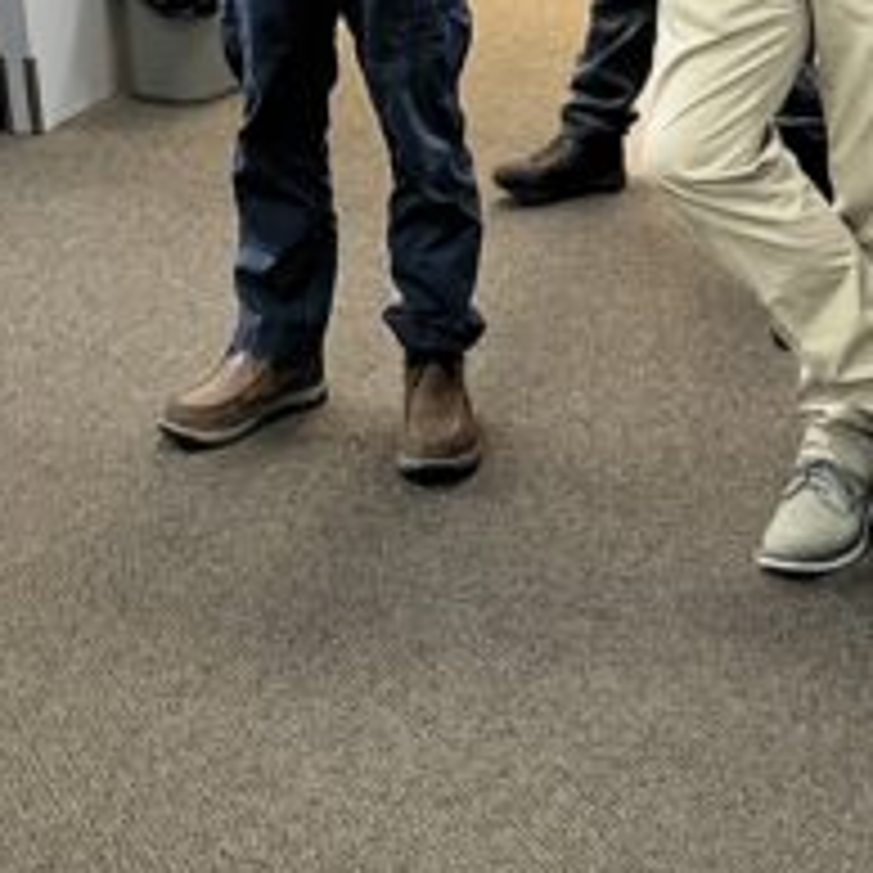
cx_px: 477
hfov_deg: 18.3
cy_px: -279
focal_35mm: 95
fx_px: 2711
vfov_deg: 17.1
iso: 500
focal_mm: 5.7
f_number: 1.5
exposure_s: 1/60
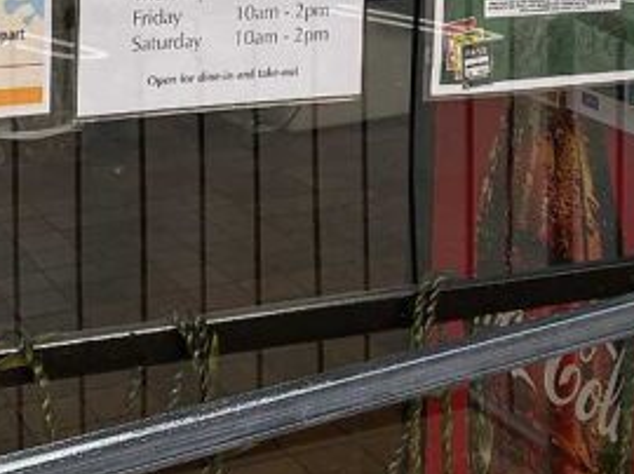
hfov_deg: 26.2
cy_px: -153
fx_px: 1354
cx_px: 214
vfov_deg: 18.4
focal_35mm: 74
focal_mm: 4.2
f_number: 1.8
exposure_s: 1/185
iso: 32
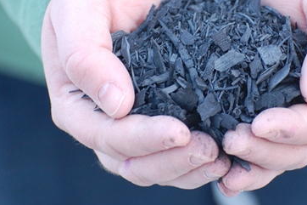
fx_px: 2651
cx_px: 211
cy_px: 62
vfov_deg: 4.4
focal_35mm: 311
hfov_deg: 6.6
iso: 800
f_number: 5
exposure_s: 1/40
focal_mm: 140
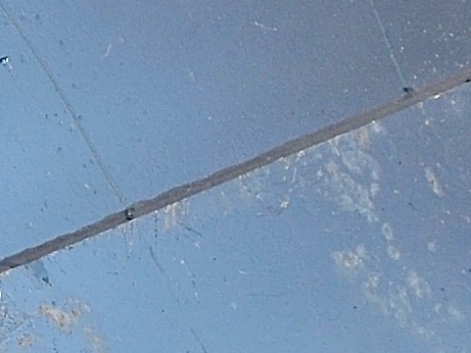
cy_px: 165
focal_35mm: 286
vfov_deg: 5.2
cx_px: -177
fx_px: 3892
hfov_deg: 6.8
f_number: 4.9
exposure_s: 1/40
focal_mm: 10.3
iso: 80
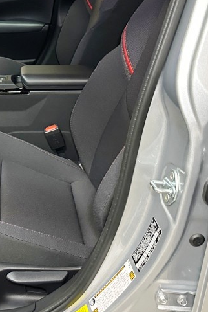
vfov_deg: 36.9
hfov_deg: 24.0
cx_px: -17
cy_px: 90
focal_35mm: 53
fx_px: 459
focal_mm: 6.86
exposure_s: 1/40
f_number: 1.78
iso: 640
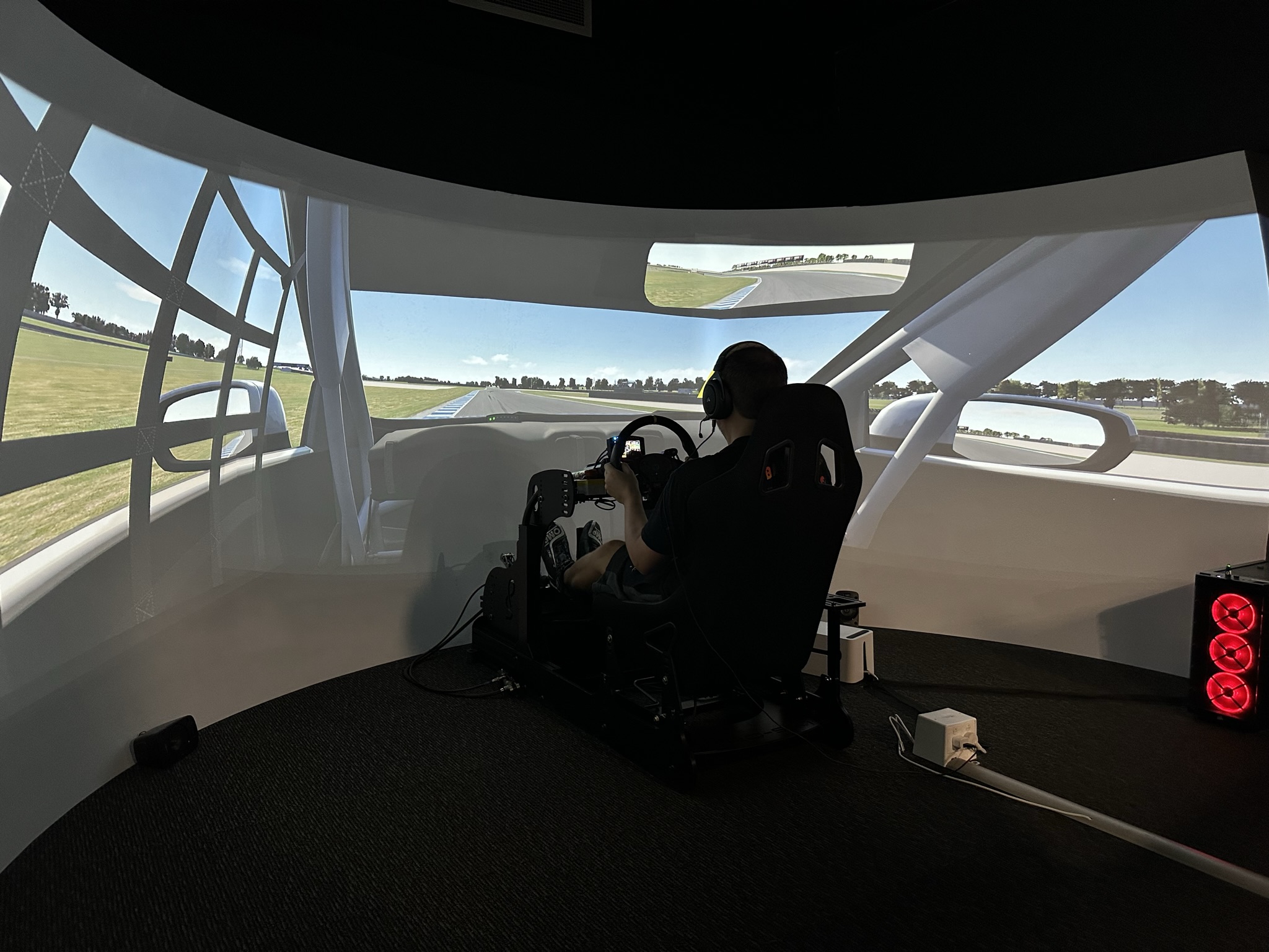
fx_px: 880
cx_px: 634
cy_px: 476
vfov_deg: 56.8
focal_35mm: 24
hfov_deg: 71.6
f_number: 1.78
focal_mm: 6.86
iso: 250
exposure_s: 1/60
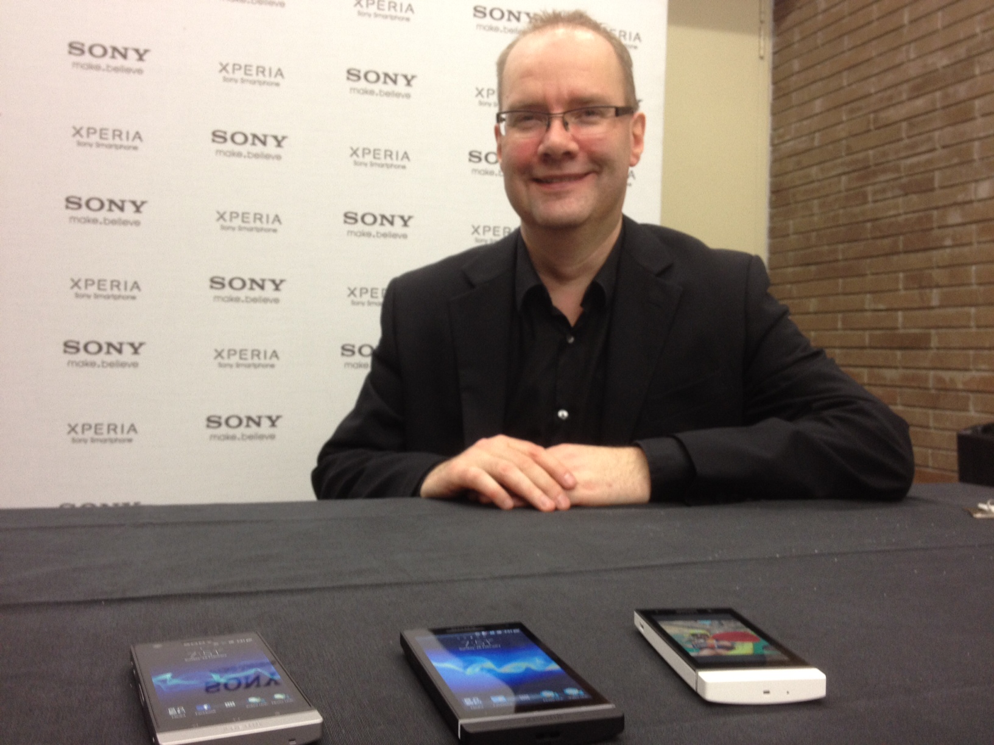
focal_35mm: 35
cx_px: 497
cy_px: 372
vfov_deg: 40.7
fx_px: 1005
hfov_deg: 52.6
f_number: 2.4
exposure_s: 1/20
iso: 100
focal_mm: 4.28
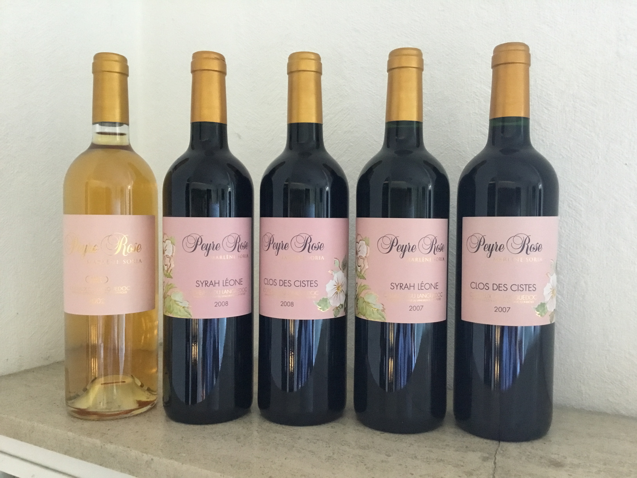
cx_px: 318
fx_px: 570
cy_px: 239
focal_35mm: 31
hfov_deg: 58.4
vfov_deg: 45.4
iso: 200
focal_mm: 3.3
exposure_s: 1/25
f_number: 2.4
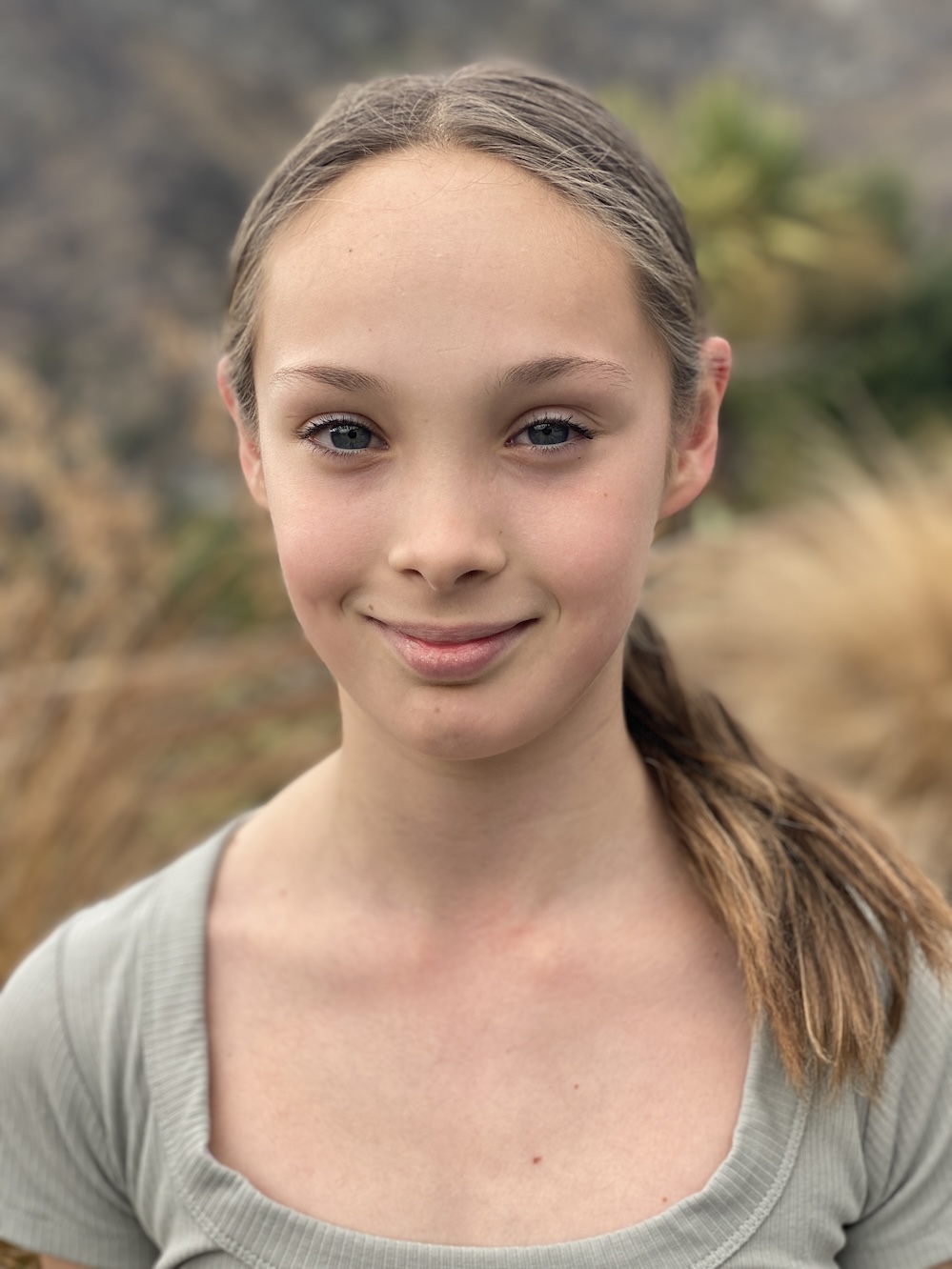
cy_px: 634
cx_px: 476
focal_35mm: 52
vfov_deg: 36.8
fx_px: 1907
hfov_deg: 28.0
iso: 20
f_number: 2
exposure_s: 1/300
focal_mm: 6
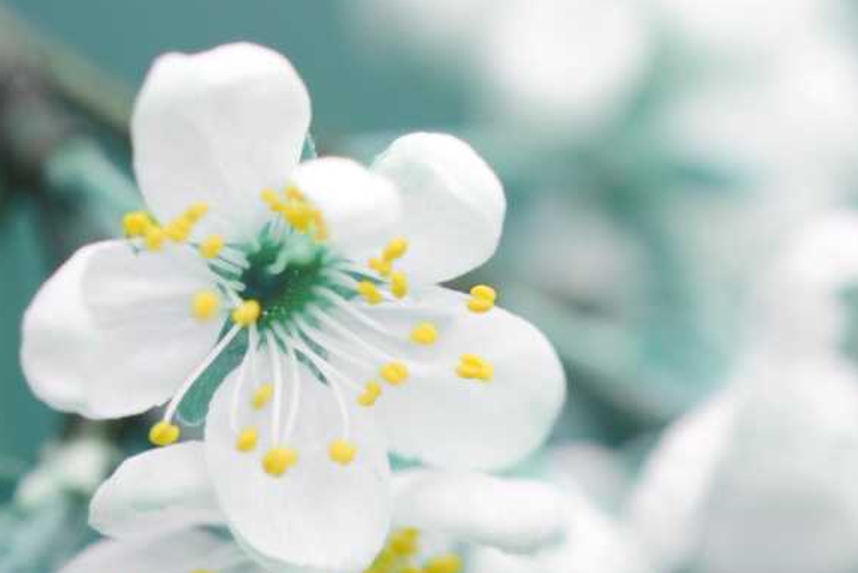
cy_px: 131
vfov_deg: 3.7
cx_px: 709
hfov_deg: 5.5
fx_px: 8918
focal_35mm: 374
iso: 100
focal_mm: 105
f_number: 3.5
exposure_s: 1/320
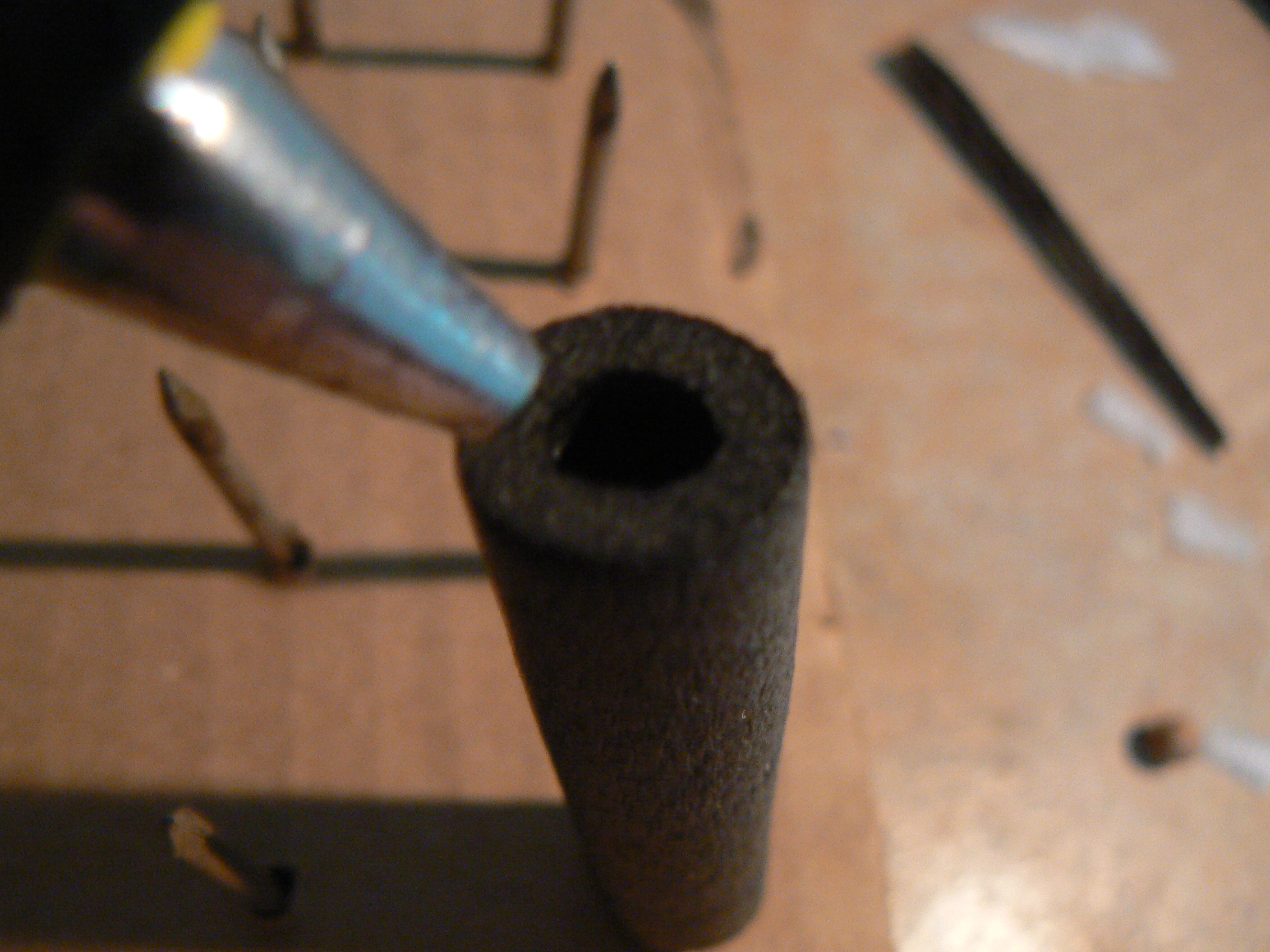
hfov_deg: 51.4
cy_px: 476
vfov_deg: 39.7
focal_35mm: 36
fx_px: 1321
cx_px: 635
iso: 200
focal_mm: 6
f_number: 2.8
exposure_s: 1/8
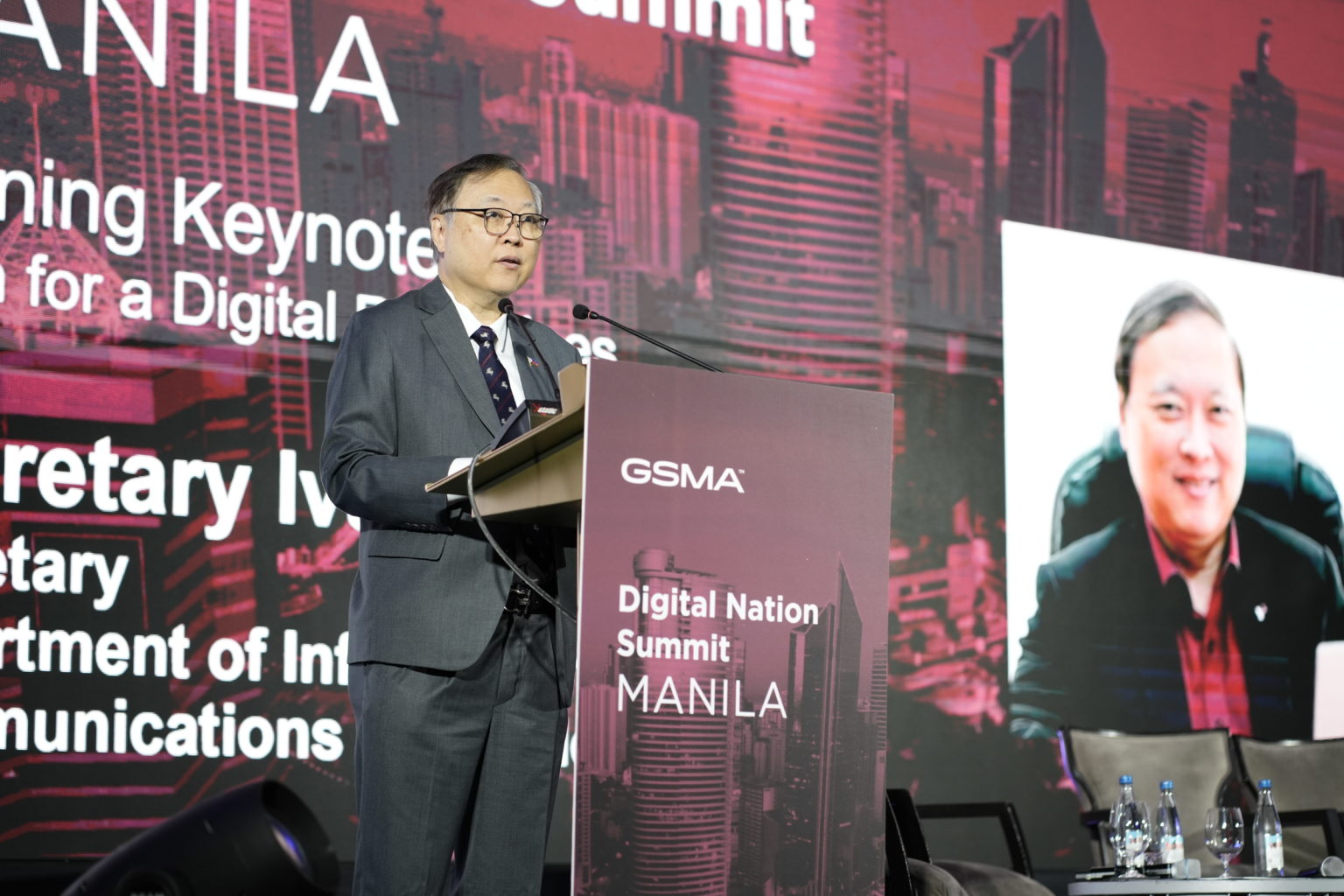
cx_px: 672
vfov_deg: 16.1
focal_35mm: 85
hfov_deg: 23.9
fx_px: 3173
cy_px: 448
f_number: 2.8
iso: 1250
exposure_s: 1/320
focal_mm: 85
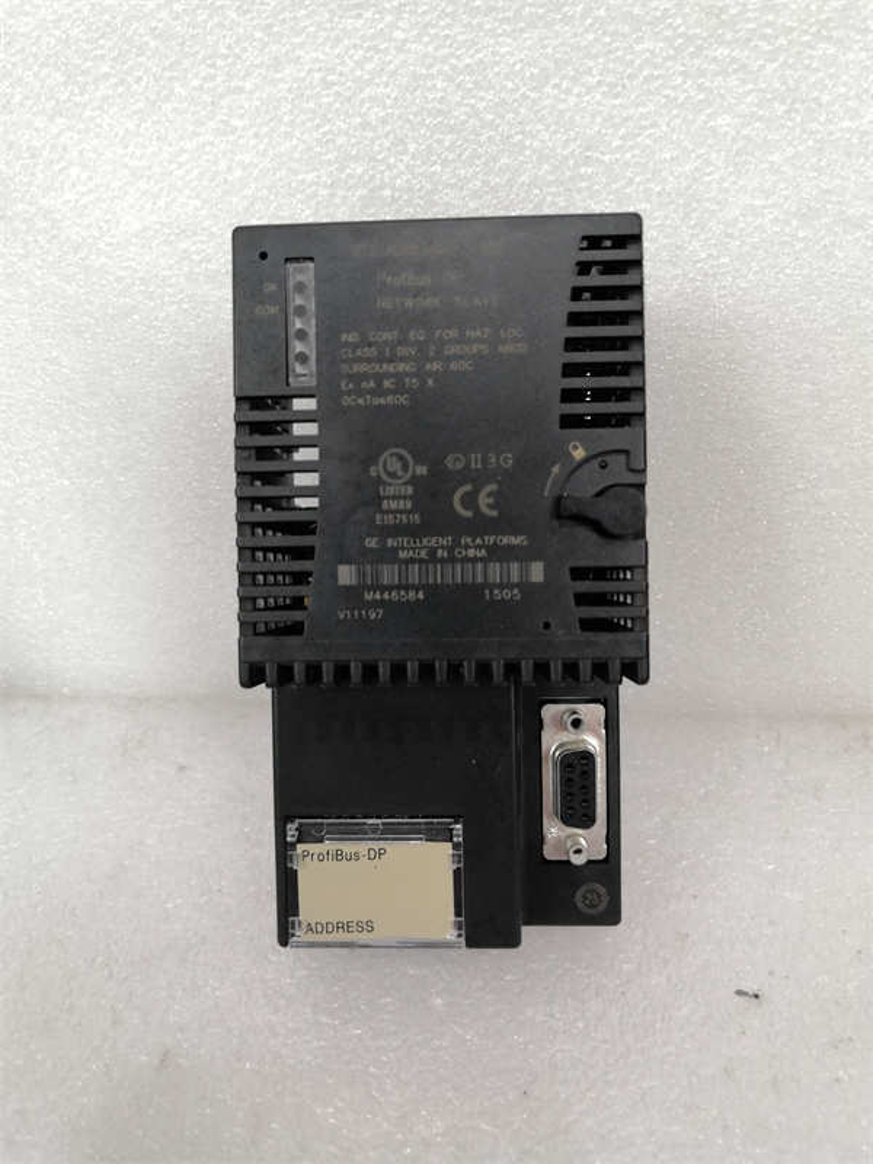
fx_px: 908
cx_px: 436
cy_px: 582
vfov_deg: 65.3
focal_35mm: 27
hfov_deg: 51.4
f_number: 1.8
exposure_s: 1/33.3
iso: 320
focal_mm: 3.95
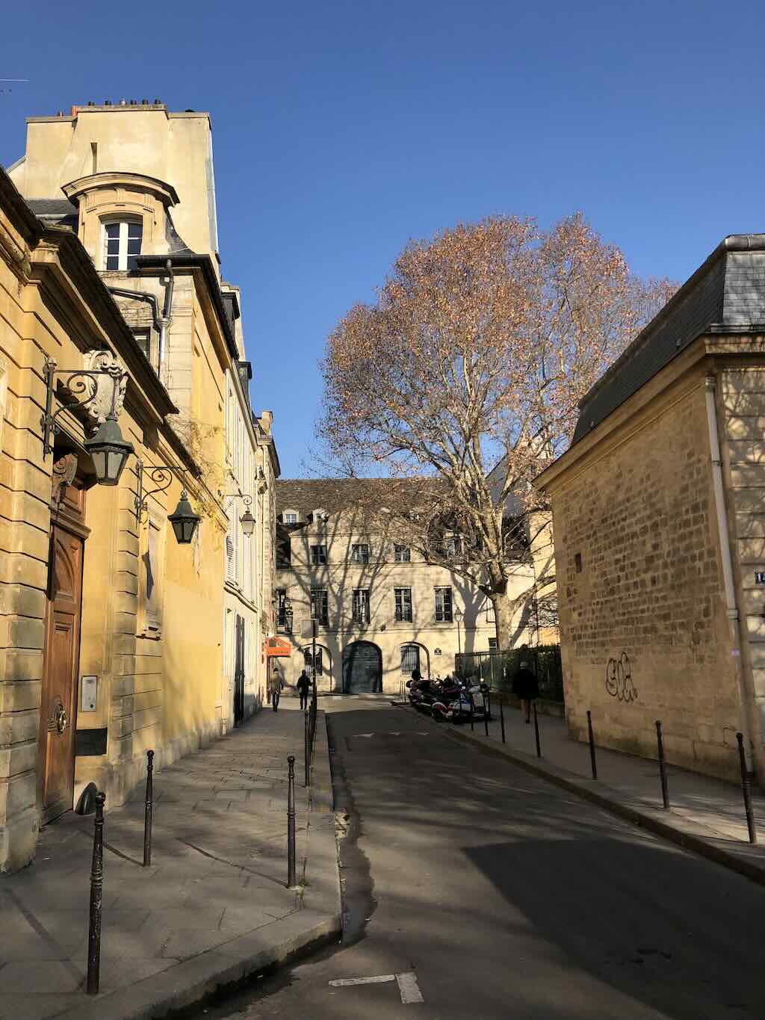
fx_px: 825
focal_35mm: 28
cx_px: 382
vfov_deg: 63.4
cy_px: 510
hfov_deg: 49.8
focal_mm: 3.99
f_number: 1.8
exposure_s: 1/2525
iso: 20
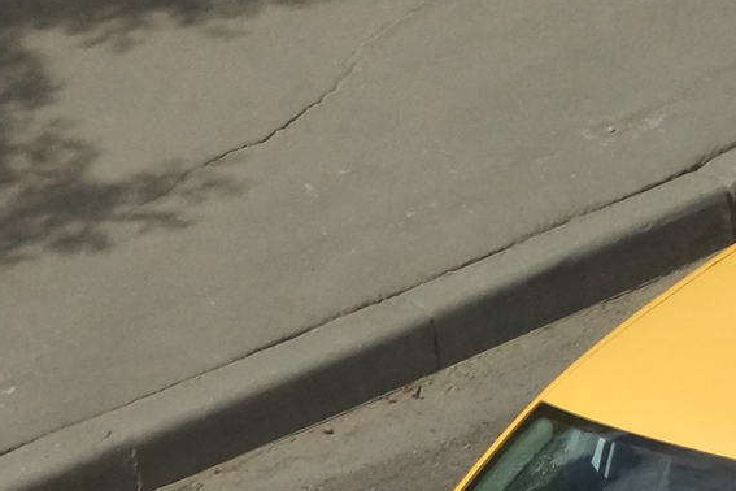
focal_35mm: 1269
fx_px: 25942
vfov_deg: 1.1
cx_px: 778
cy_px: 646
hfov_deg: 1.6
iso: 1000
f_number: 11
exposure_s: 1/800
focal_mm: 300
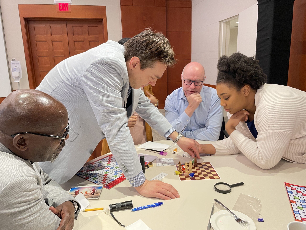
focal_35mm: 26
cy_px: 115
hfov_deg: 67.3
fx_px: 230
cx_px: 153
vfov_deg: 53.1
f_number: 1.6
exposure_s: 1/55
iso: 125
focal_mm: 4.2
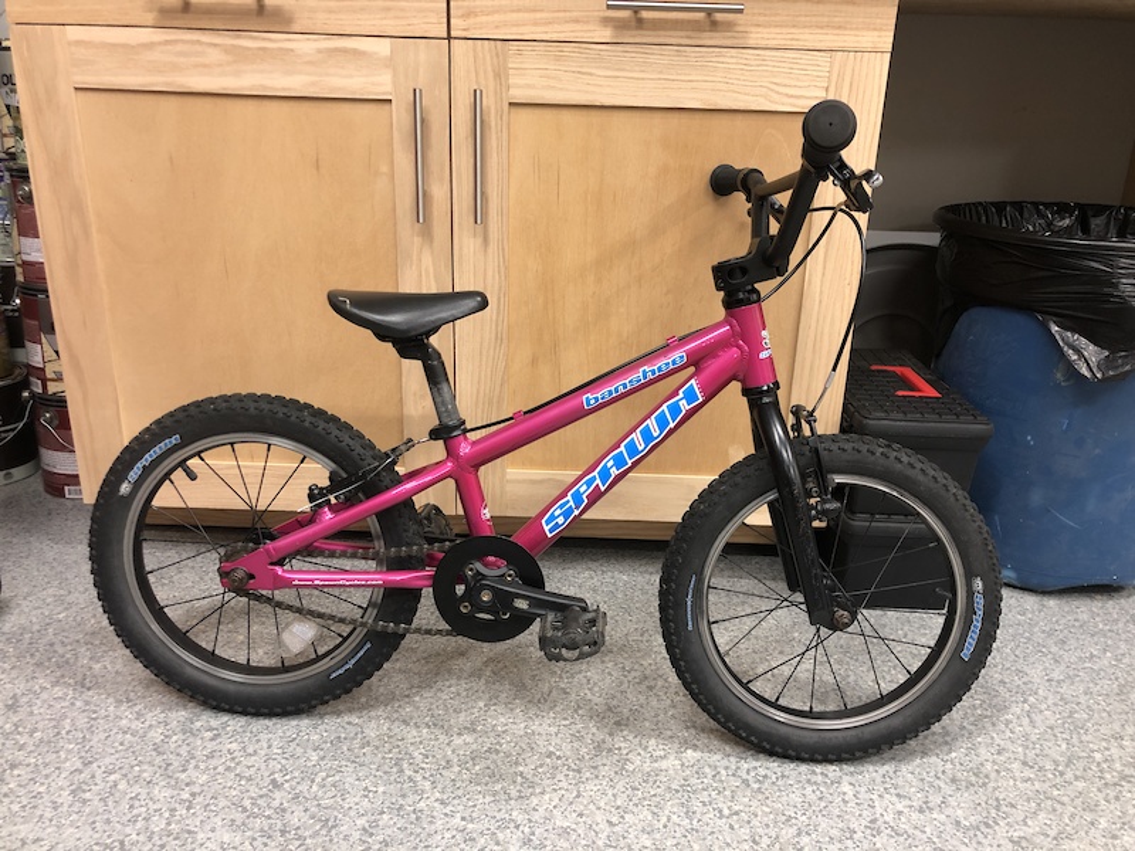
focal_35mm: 28
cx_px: 568
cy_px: 426
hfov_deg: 63.4
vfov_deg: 49.7
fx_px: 918
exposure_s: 1/15
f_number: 1.8
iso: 40
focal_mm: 4
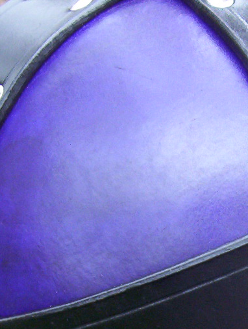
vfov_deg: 16.2
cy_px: 399
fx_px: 1103
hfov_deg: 12.7
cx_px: 219
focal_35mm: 116
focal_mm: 5.54
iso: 100
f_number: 2.76
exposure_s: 1/164
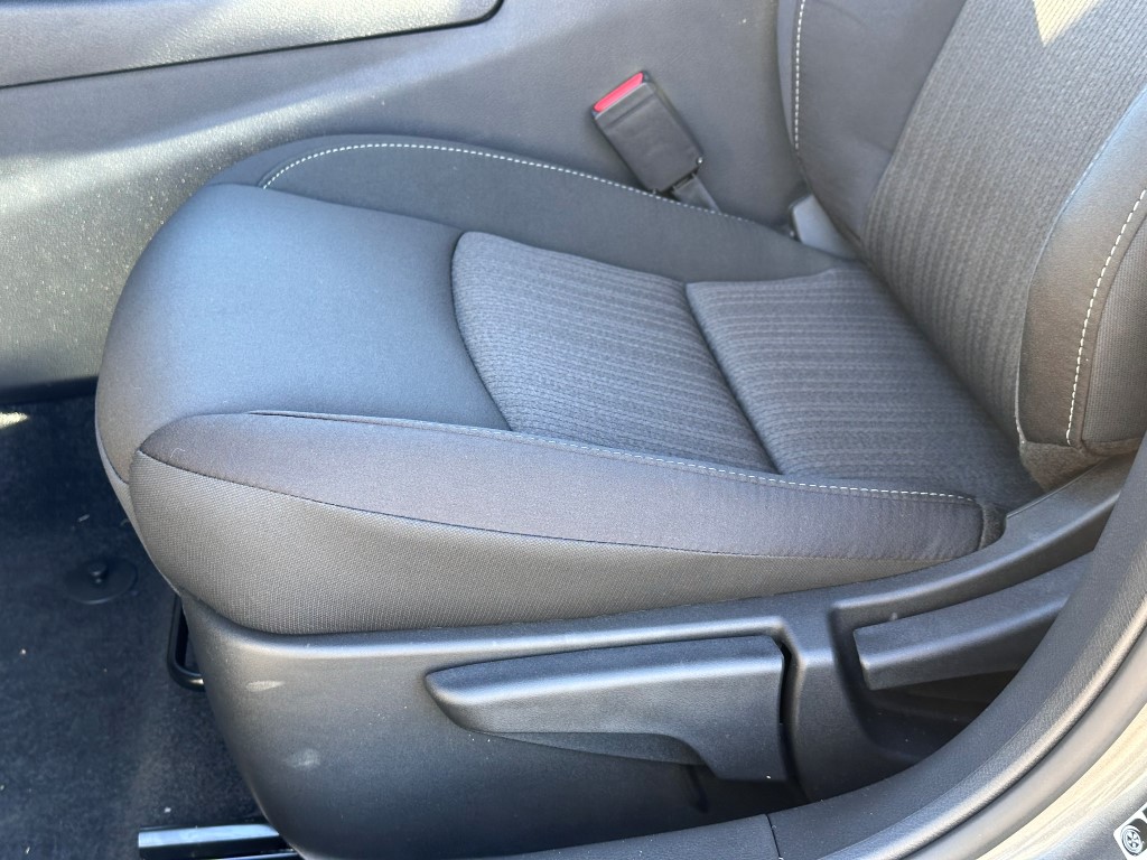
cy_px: 430
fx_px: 1590
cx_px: 574
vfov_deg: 30.3
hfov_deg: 39.7
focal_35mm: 48
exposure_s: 1/67
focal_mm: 6.86
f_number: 1.78
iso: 80
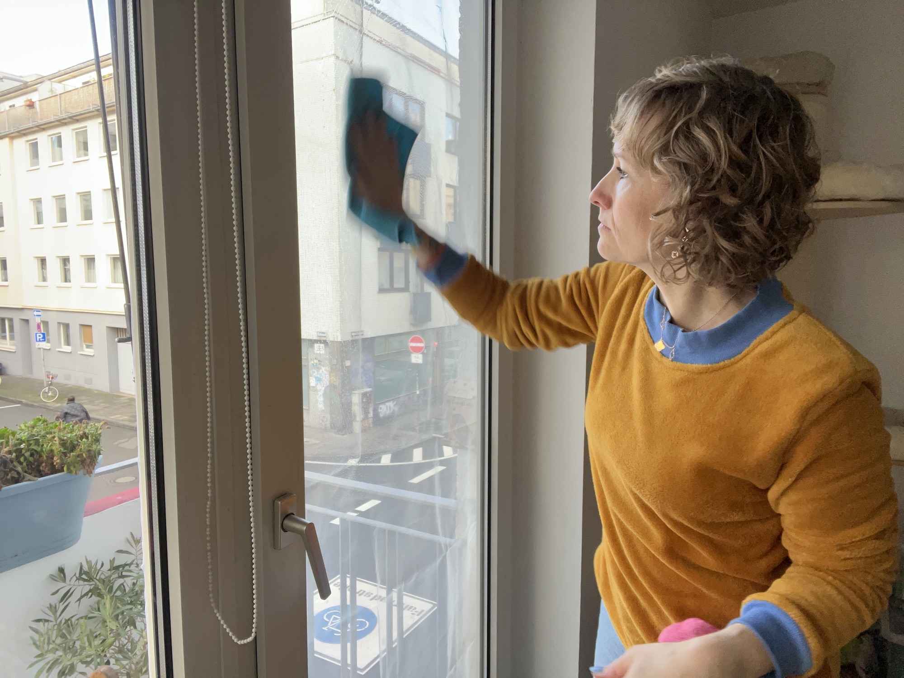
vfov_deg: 58.9
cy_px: 339
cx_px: 452
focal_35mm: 23
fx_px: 601
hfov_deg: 73.9
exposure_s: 1/60
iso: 100
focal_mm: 2.71
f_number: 2.2
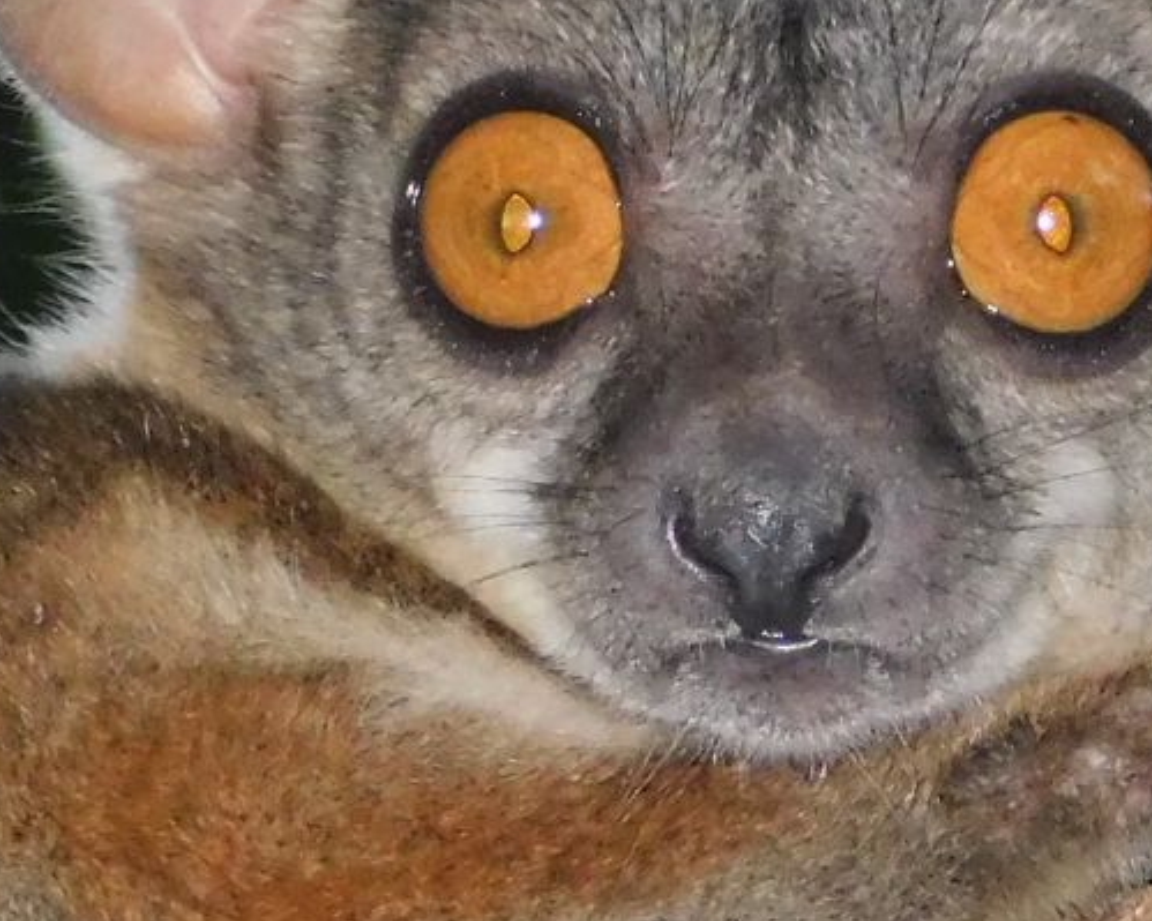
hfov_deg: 1.5
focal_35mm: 1314
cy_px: 522
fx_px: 44792
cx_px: 686
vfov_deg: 1.2
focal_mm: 59.7
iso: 720
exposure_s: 1/125
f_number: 5.8
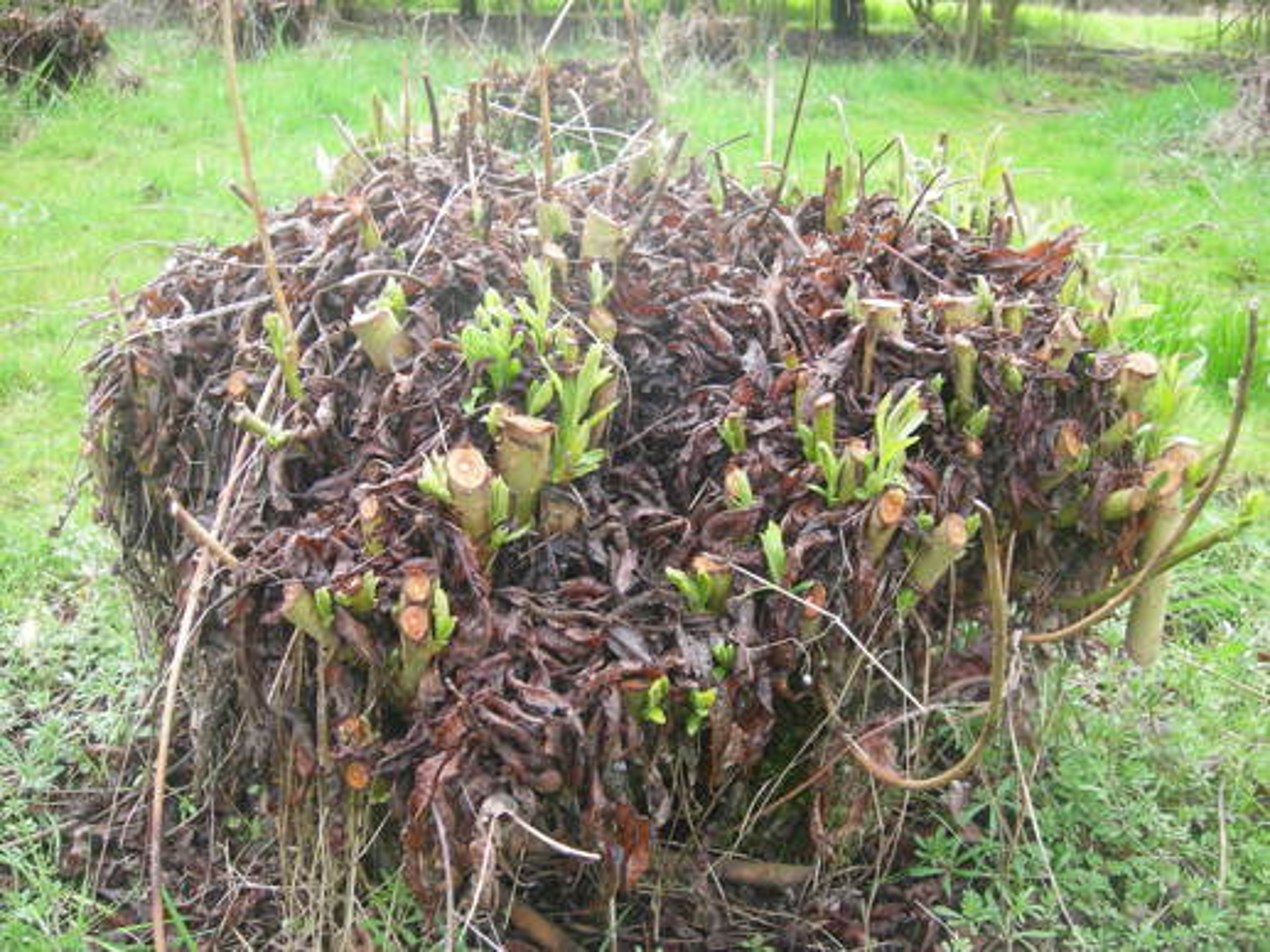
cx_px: 635
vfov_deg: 39.7
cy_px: 476
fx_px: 1321
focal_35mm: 36
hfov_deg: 51.3
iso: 64
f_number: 3
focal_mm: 7.5
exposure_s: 1/63
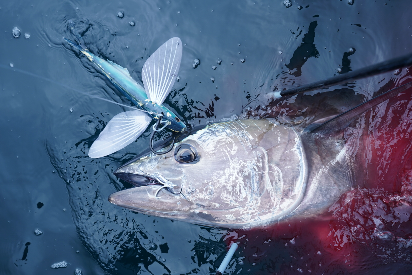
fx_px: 389
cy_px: 138
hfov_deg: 55.8
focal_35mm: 34
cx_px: 206
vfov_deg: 38.9
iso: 500
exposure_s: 1/500
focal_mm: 34
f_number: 3.5
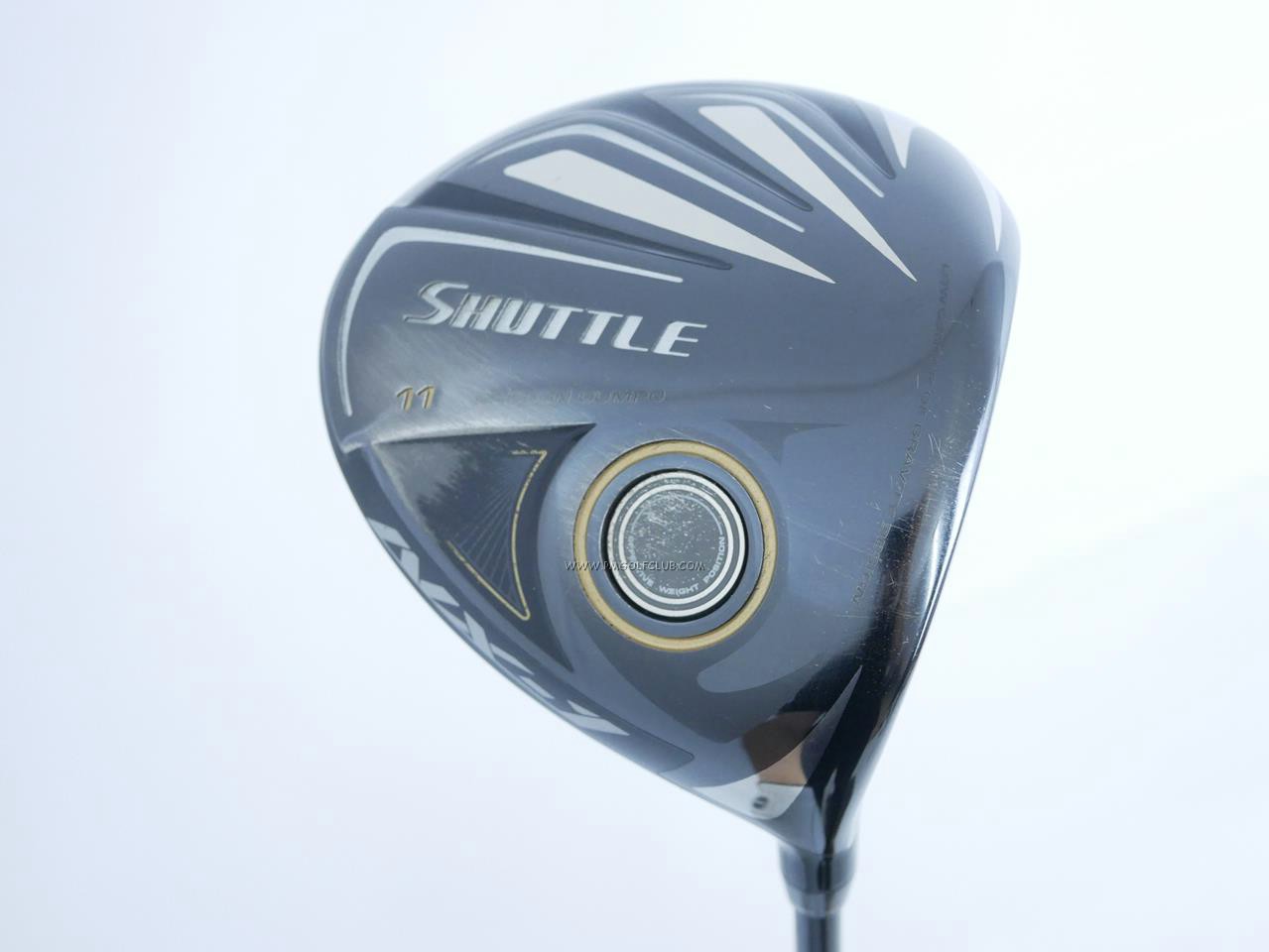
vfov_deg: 29.1
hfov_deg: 38.2
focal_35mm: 50
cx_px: 634
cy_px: 476
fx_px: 1833
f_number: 4.5
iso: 1600
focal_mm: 25
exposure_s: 1/80
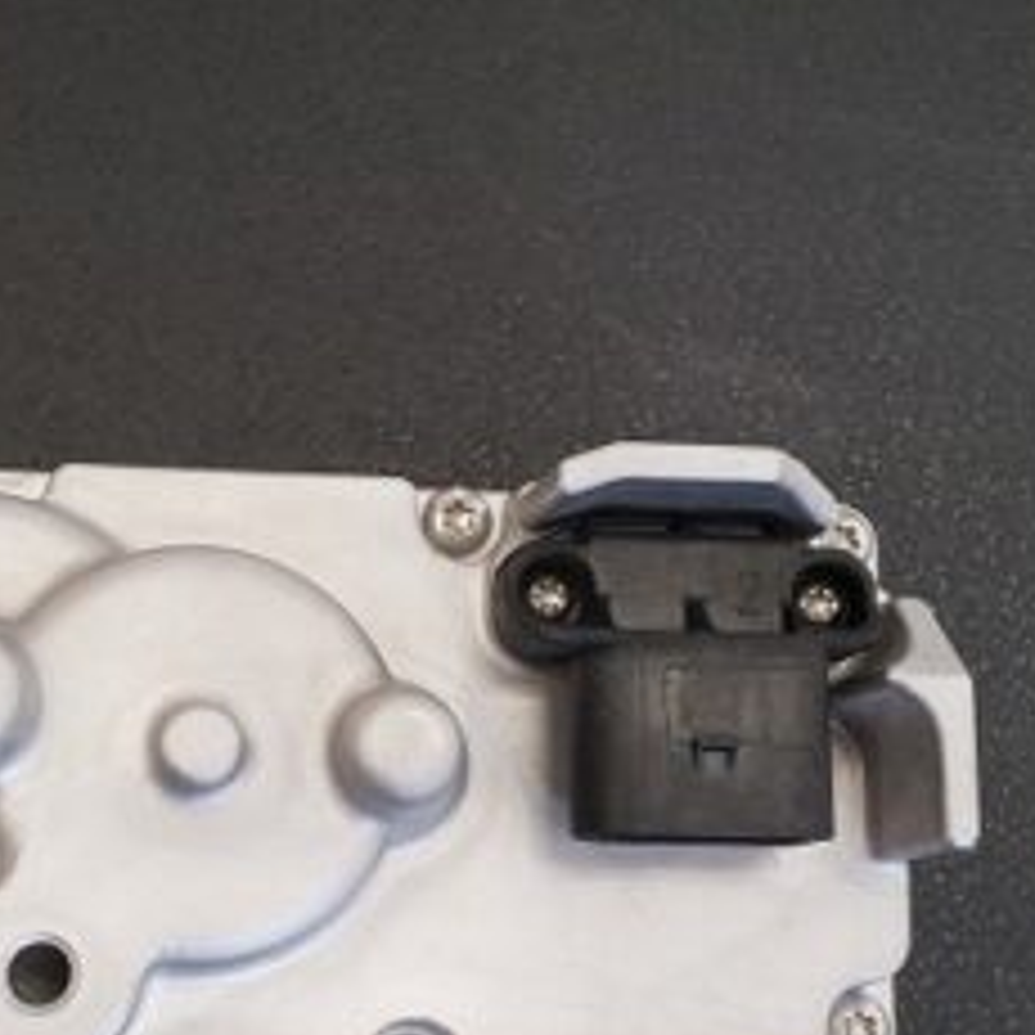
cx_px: 306
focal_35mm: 48
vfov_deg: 34.8
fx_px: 1624
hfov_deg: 34.9
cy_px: 731
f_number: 2.4
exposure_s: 1/60
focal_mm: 4.3
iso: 125
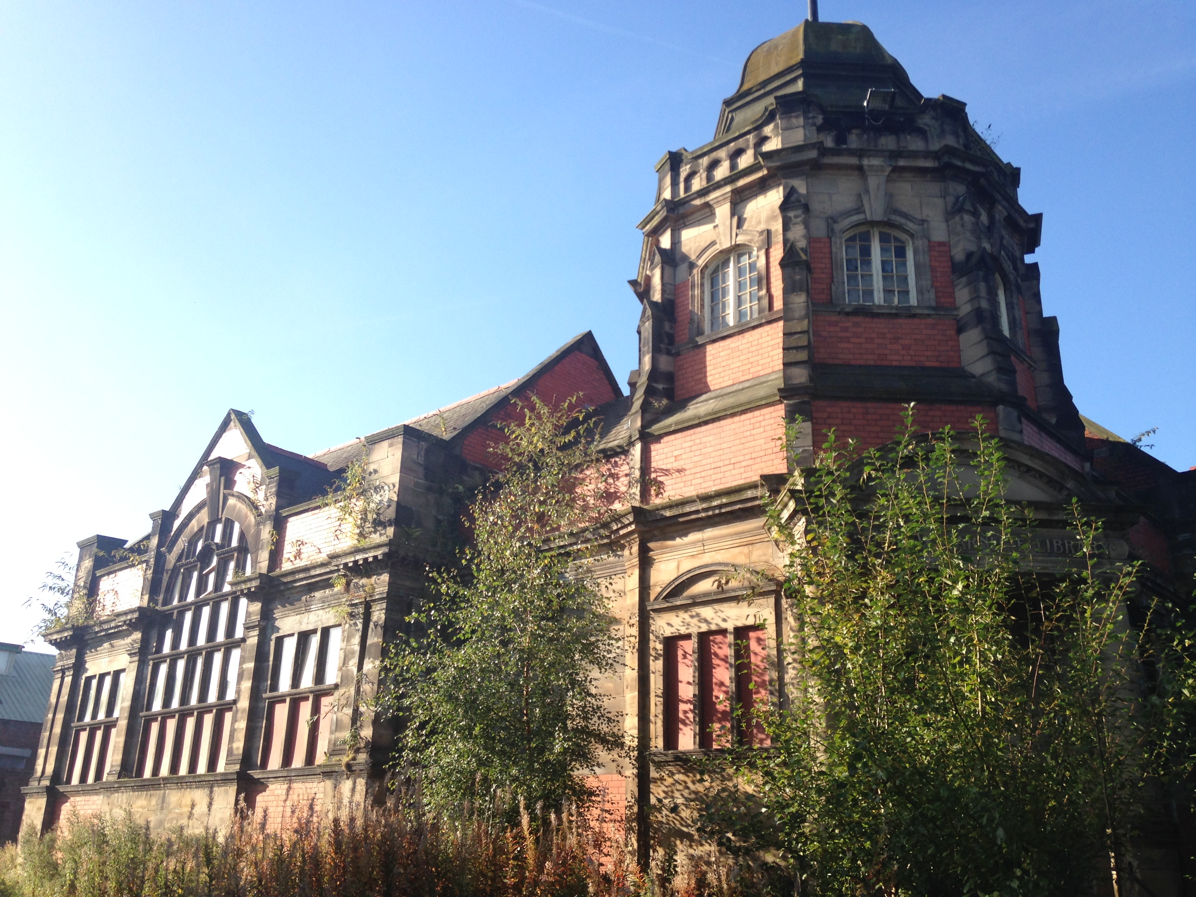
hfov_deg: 55.4
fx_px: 1140
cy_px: 448
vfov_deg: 42.9
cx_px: 598
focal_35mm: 33
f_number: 2.4
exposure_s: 1/609
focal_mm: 4.12
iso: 50
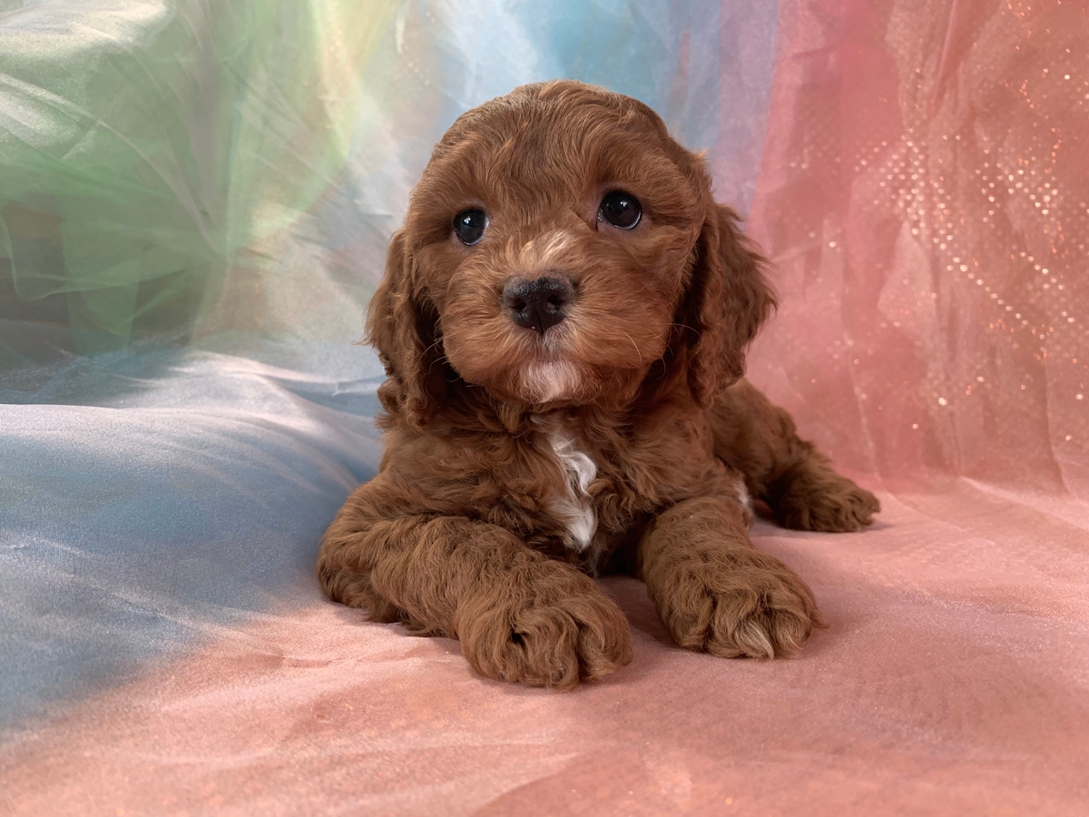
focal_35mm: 26
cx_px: 544
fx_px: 818
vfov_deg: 53.1
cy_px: 408
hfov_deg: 67.3
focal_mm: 4.25
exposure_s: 1/120
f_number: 1.8
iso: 80
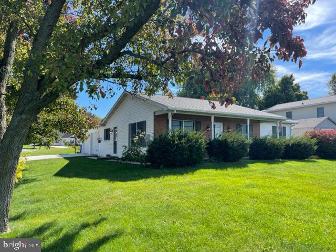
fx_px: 252
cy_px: 126
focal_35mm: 26
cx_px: 168
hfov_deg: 67.3
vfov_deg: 53.1
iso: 32
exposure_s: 1/1339
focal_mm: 5.1
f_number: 1.6
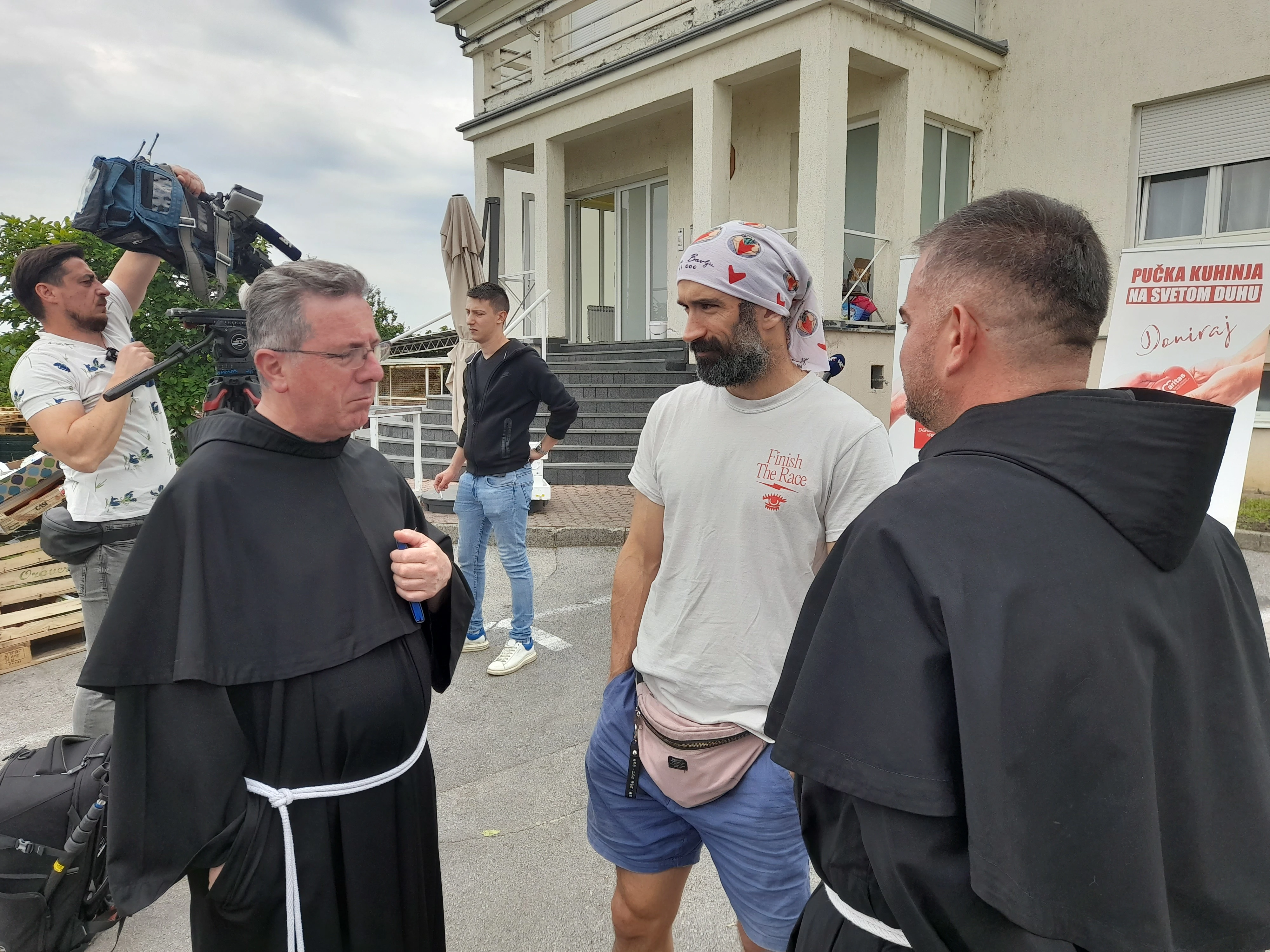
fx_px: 917
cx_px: 635
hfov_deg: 69.4
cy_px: 476
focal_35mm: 25
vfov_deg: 54.9
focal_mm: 4.6
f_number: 2
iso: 20
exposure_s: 1/455
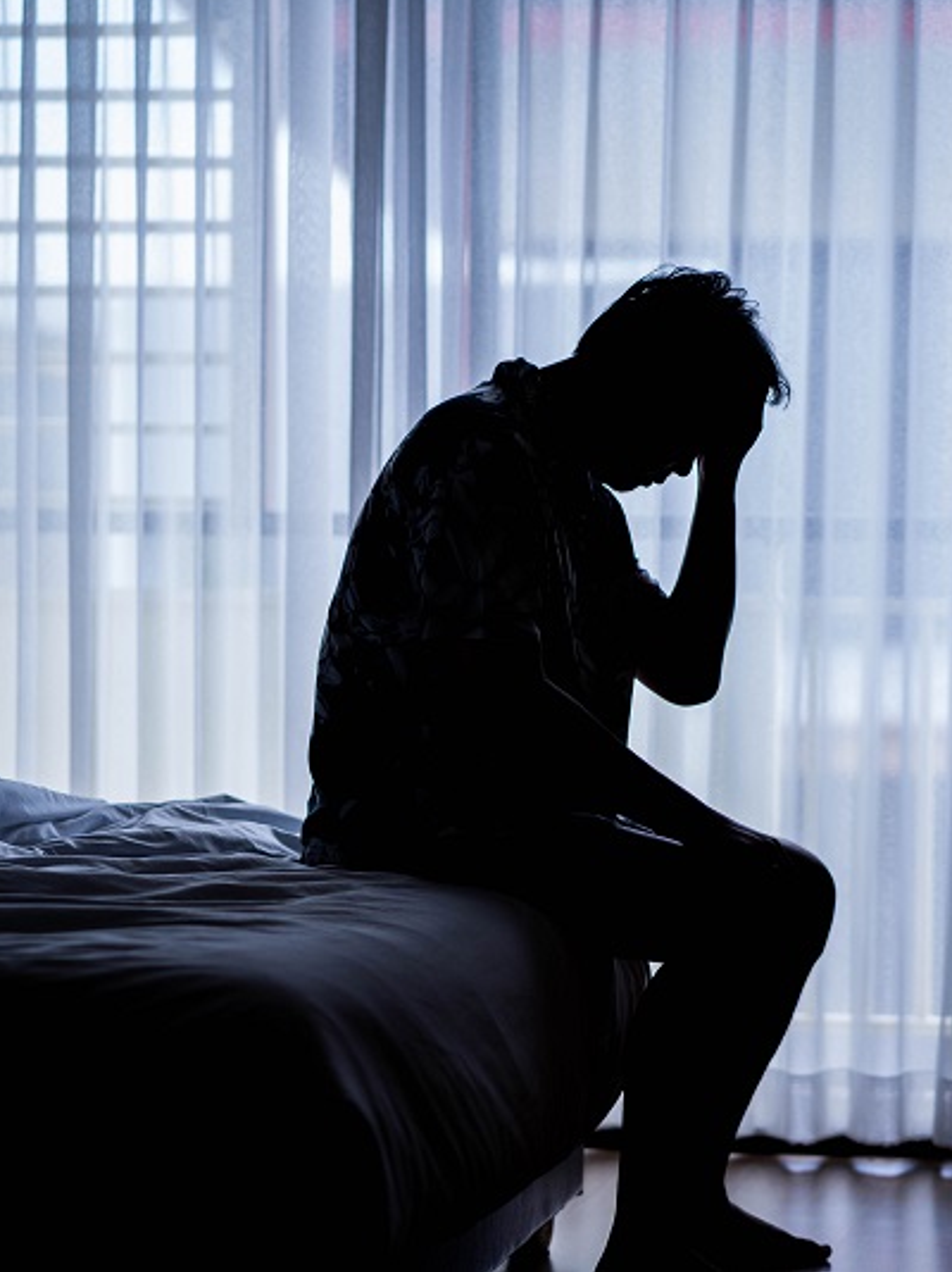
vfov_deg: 15.9
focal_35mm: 124
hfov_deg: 11.9
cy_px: 631
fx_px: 4551
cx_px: 450
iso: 200
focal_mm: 85
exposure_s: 1/400
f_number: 2.5
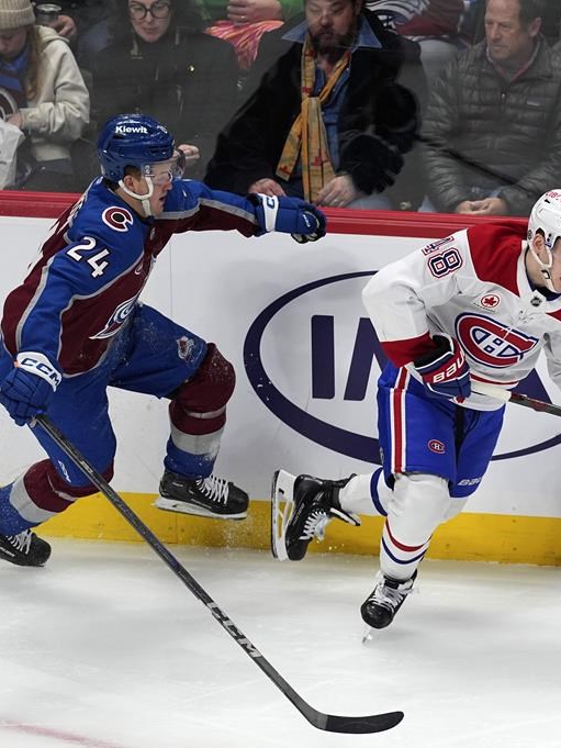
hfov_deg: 1.7
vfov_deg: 2.3
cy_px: 374
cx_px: 458
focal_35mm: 868
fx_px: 18750
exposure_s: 1/1600
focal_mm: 600
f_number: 4
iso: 2500
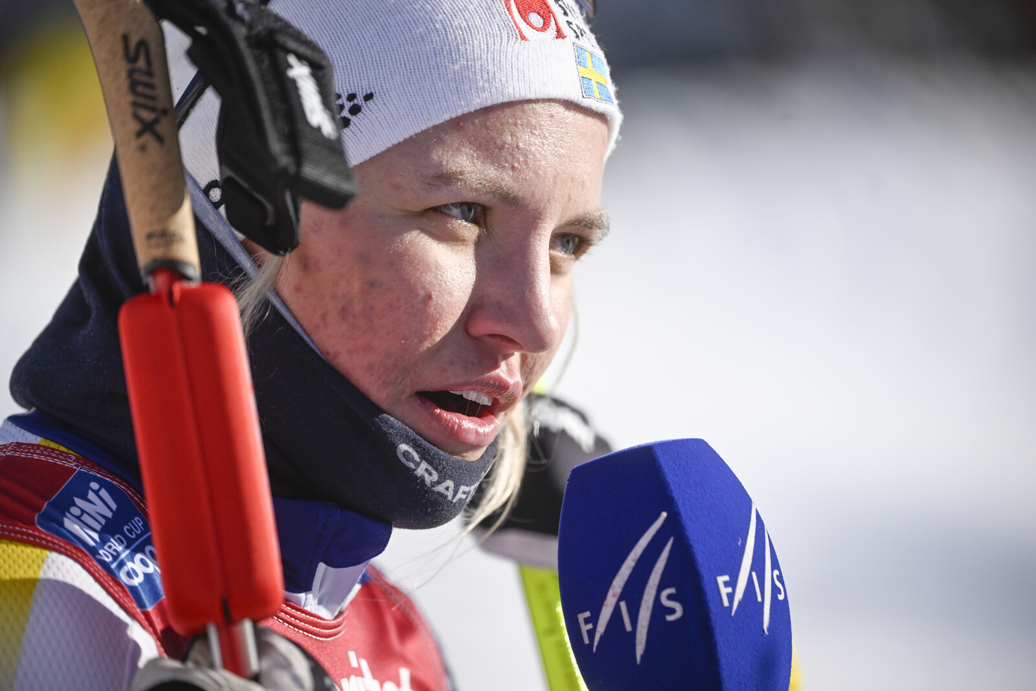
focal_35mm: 260
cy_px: 346
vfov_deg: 5.3
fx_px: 7482
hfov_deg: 7.9
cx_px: 518
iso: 640
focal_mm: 260
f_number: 4
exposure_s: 1/8000
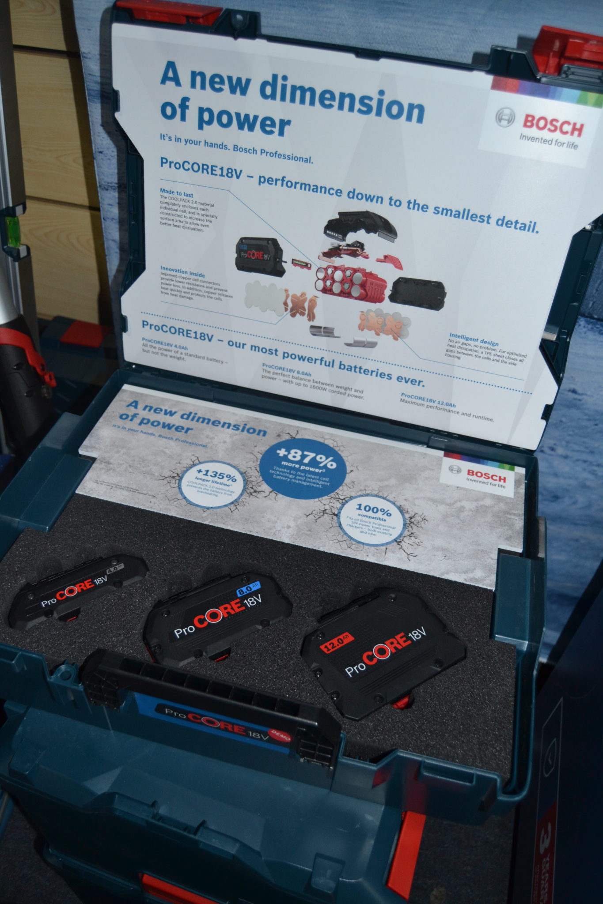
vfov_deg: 67.4
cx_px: 302
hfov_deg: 47.9
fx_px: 678
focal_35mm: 27
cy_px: 452
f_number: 3.5
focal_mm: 18
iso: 560
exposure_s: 1/60
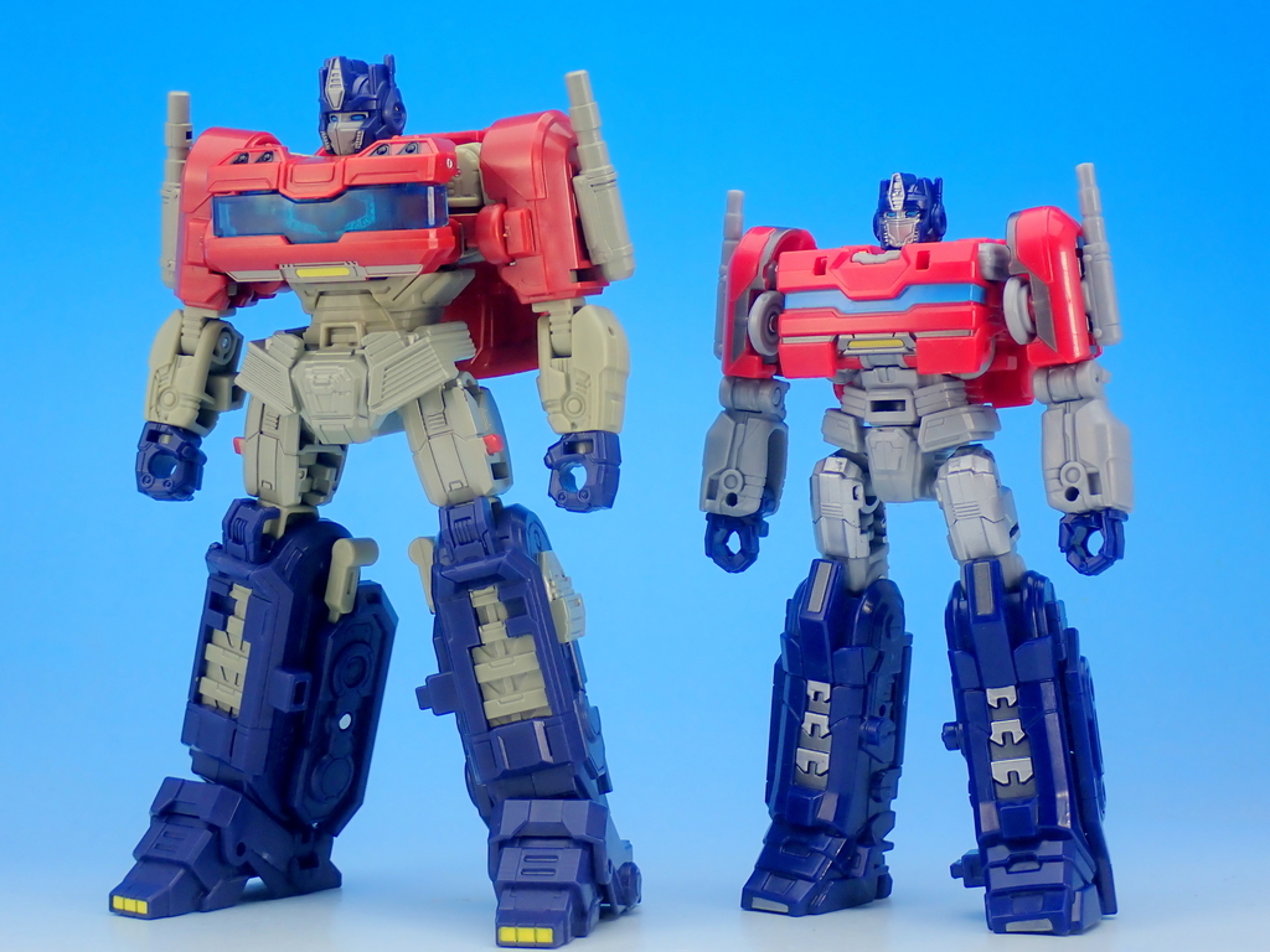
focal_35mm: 67
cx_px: 635
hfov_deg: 29.0
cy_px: 476
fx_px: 2458
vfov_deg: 21.9
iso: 100
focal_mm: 11.88
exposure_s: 1/20
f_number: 3.8
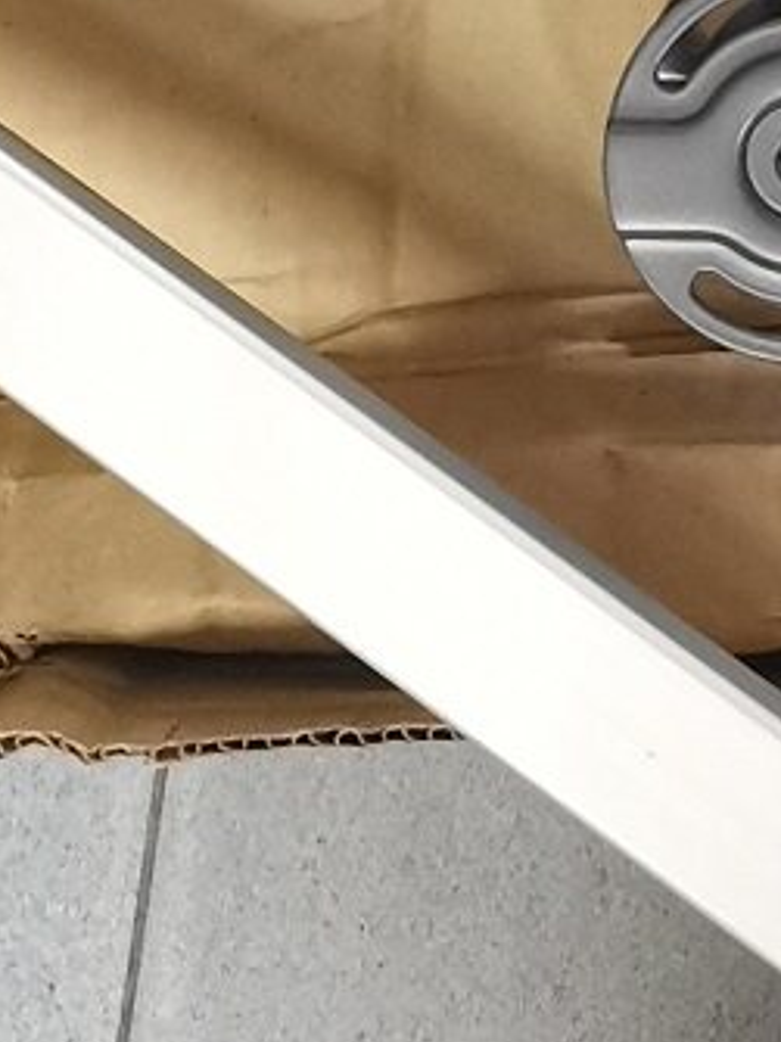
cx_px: 971
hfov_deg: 9.9
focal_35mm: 147
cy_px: -1048
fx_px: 4425
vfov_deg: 12.0
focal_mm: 5.58
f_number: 1.8
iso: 800
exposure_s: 1/25
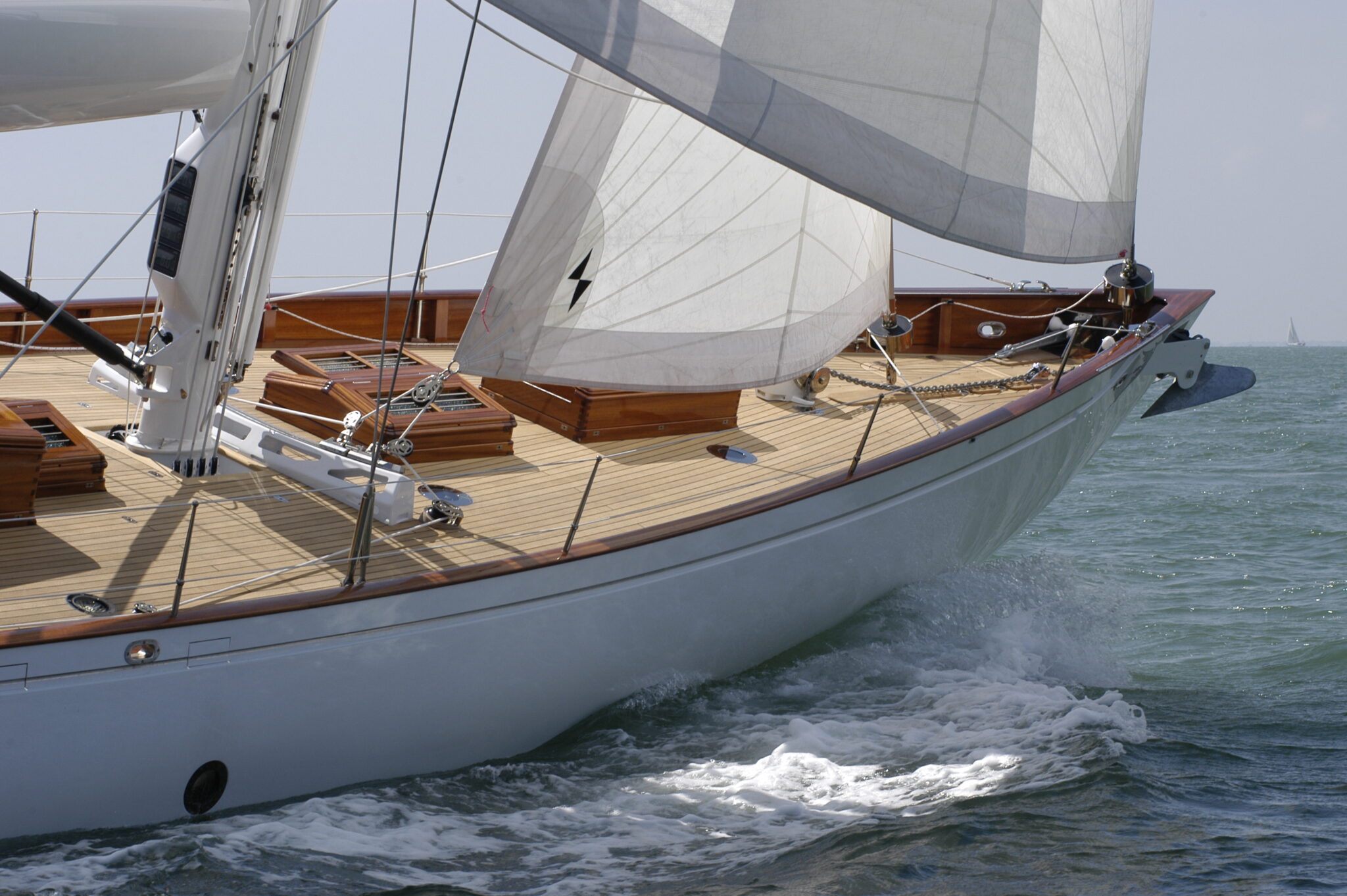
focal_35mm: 120
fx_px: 4486
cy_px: 448
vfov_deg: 11.4
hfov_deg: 17.1
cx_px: 674
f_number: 8
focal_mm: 80
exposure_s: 1/400
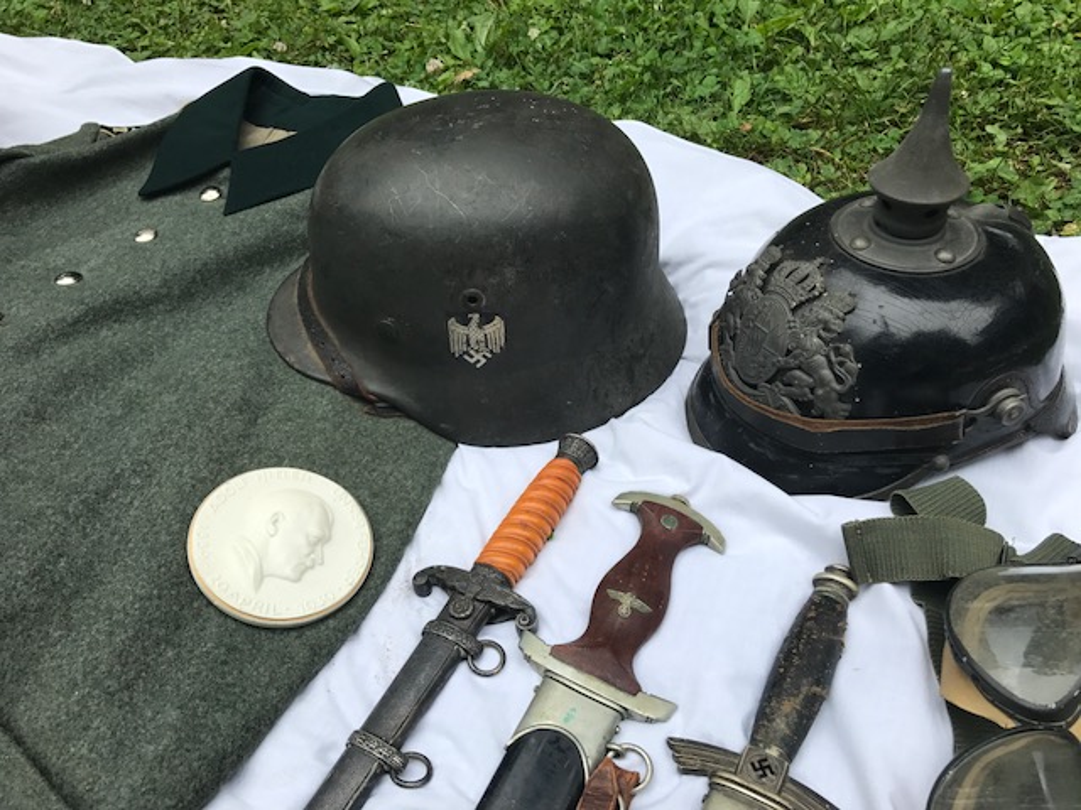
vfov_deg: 49.7
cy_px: 405
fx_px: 874
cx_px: 540
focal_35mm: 28
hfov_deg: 63.4
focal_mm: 3.99
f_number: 1.8
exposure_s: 1/929
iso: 20
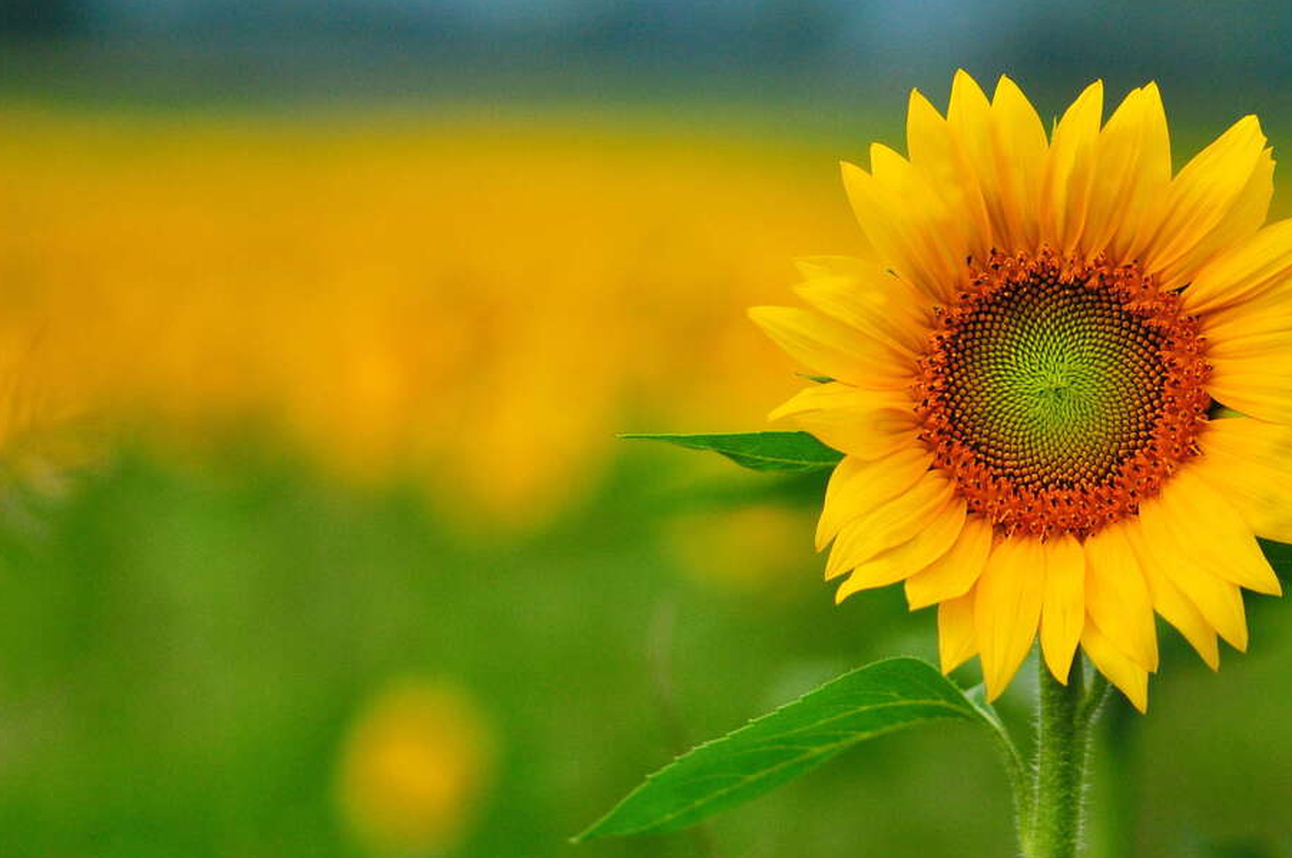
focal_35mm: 263
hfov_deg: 7.8
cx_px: 719
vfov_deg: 5.2
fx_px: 9421
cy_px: 403
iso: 400
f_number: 3
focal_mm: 105
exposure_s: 1/6400
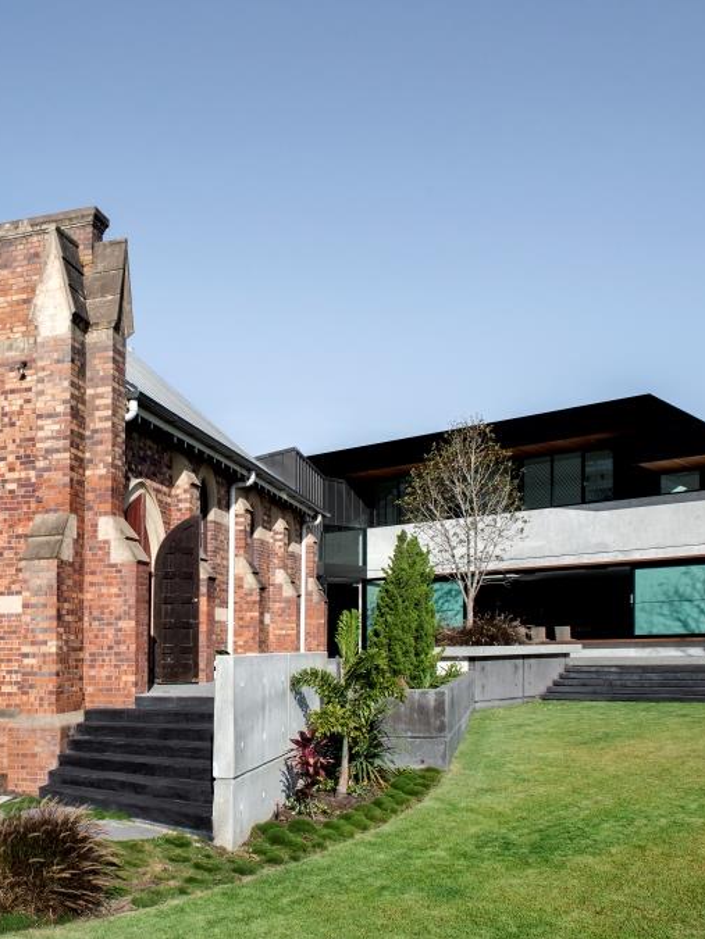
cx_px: 124
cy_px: 472
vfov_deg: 52.6
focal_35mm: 35
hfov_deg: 38.9
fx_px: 950
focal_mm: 24
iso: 400
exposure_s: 1/500
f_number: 13
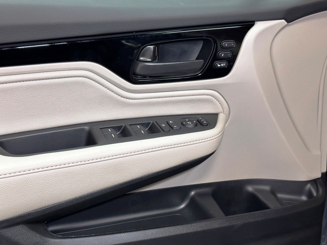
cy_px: 122
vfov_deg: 30.3
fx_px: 453
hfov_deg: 39.7
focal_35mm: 48
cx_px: 164
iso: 250
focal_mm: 6.86
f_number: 1.78
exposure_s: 1/40
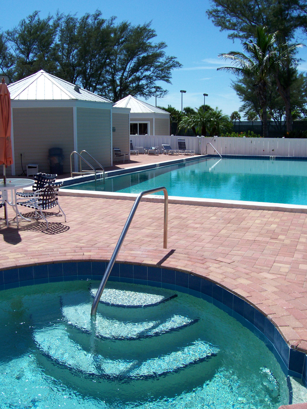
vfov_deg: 54.0
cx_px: 154
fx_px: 402
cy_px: 204
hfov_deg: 41.8
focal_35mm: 34
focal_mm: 5.6
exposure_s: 1/755
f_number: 5.1
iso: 80
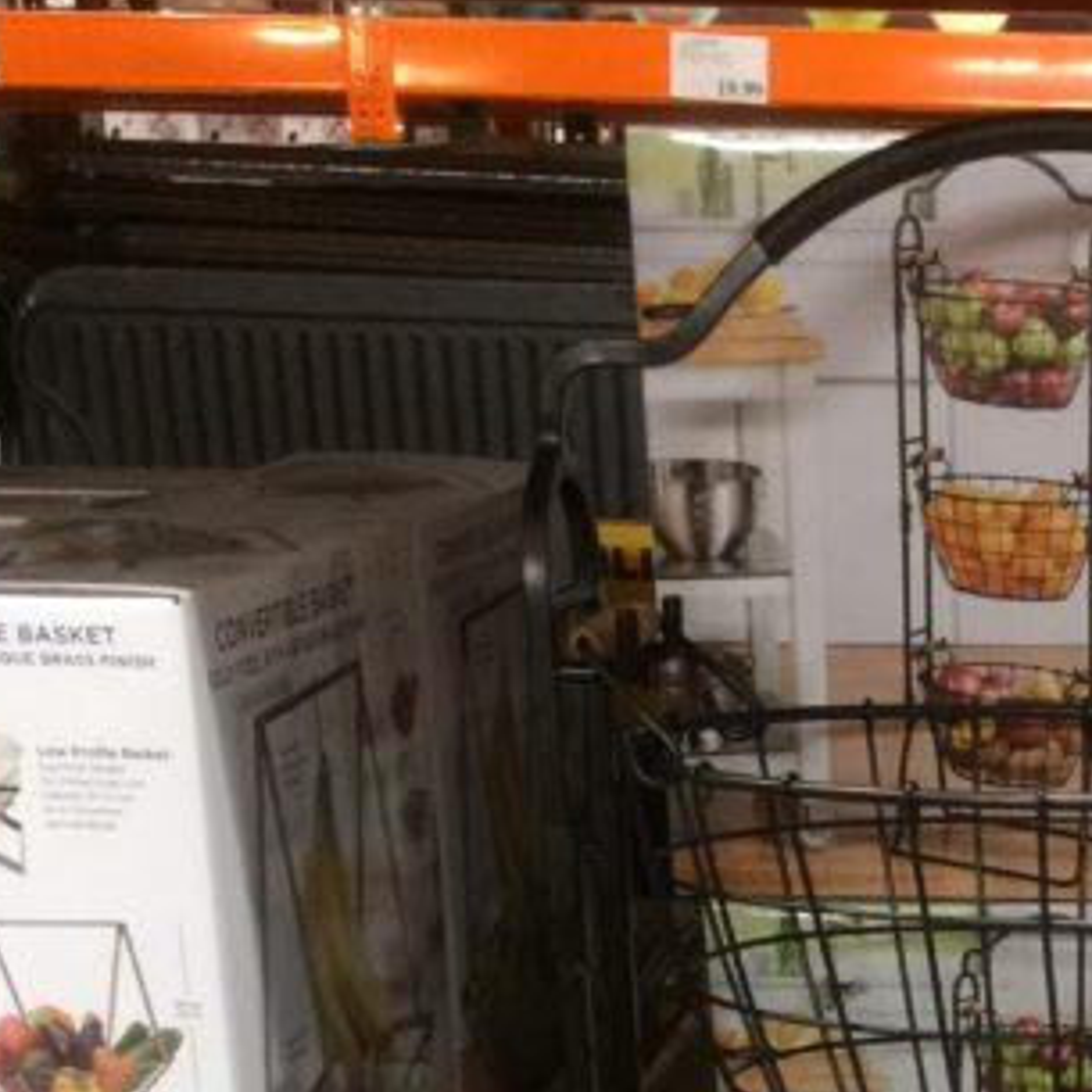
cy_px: 1611
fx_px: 3069
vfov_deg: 18.1
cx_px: 1153
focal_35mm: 86
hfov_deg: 19.5
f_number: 2.2
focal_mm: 4.15
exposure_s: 1/30
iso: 160
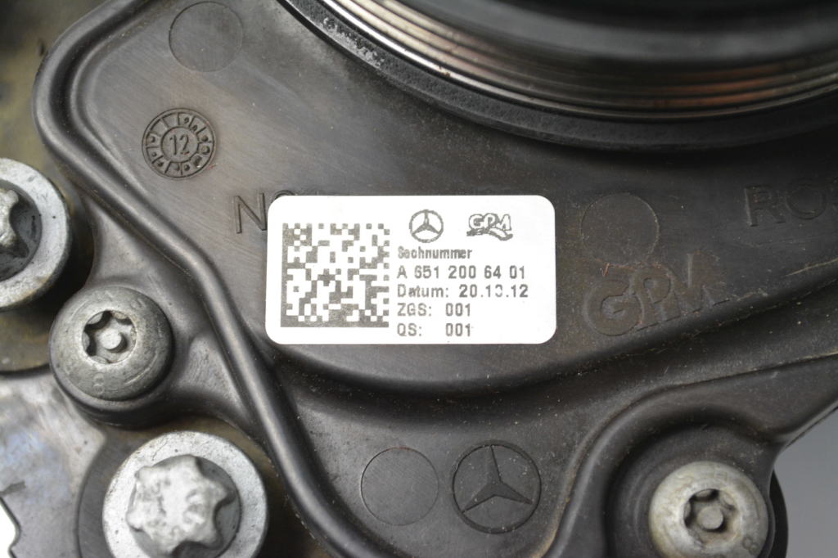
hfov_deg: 24.6
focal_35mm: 82
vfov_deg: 16.5
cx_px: 419
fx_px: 1920
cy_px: 279
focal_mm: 55
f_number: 6.3
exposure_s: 1/160
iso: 2000
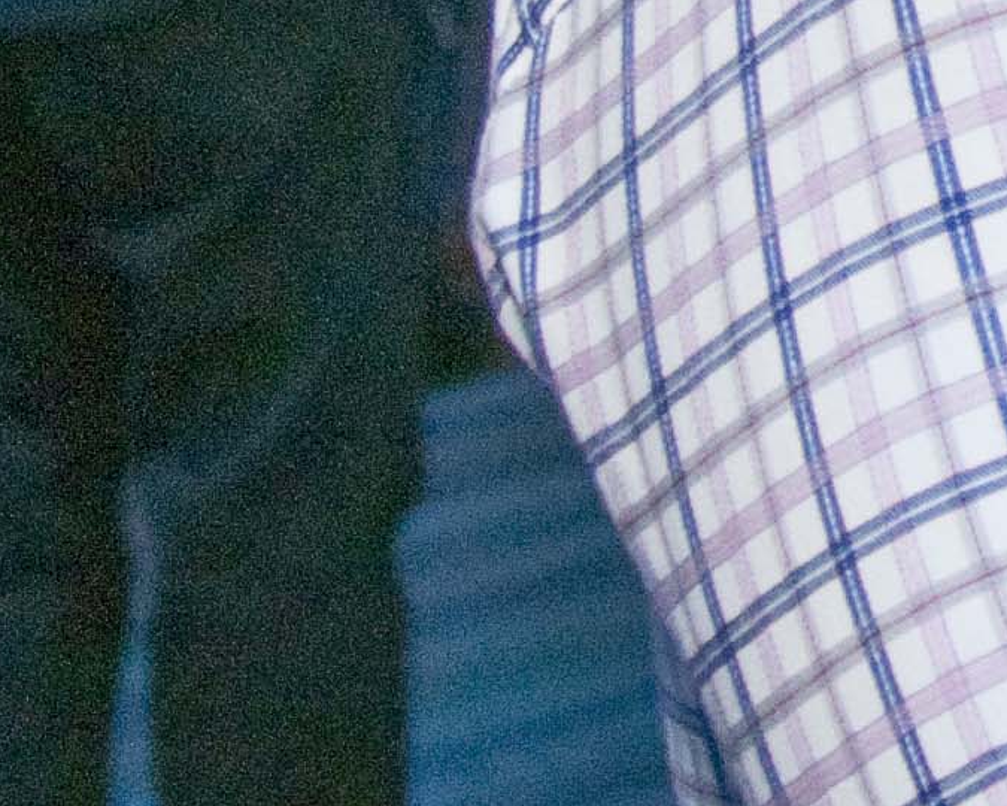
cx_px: 2779
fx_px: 7451
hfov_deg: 7.1
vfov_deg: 5.9
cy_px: -1125
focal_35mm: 250
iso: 200
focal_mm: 28
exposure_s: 1/60
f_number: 5.6
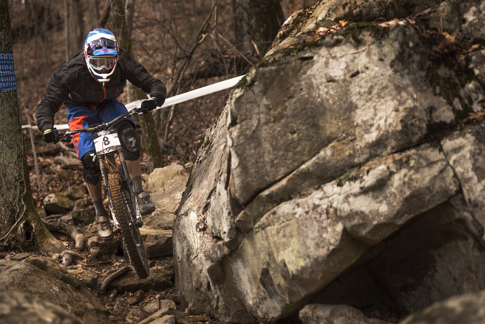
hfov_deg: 18.3
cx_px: 242
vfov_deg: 12.2
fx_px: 1509
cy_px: 162
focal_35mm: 112
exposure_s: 1/4000
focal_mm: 112
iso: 250
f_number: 3.2
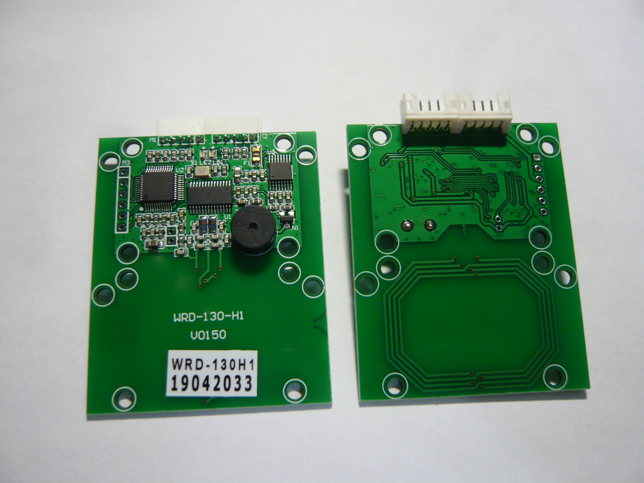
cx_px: 322
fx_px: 521
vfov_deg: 49.7
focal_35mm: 28
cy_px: 242
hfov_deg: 63.4
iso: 200
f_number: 2.8
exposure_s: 1/30
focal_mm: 4.6
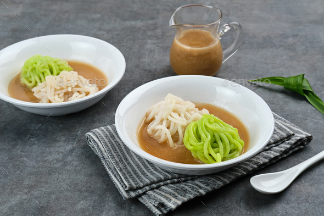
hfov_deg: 37.5
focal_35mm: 53
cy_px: 108
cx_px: 162
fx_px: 477
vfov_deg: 25.5
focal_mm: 35
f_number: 9
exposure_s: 1/100
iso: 250
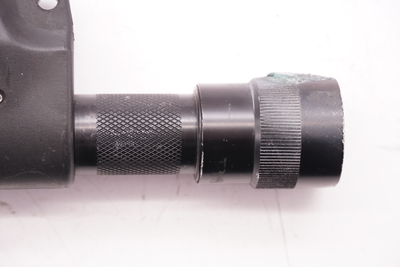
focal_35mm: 118
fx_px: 1317
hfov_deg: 17.3
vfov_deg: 11.6
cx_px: 200
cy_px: 134
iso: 1000
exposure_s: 1/125
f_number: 5.6
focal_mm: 79
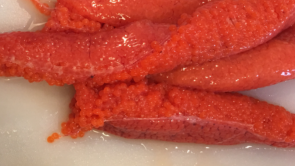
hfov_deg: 26.4
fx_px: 579
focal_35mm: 74
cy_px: 72
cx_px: -28
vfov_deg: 16.3
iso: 40
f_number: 2.2
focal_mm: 4.15
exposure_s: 1/15
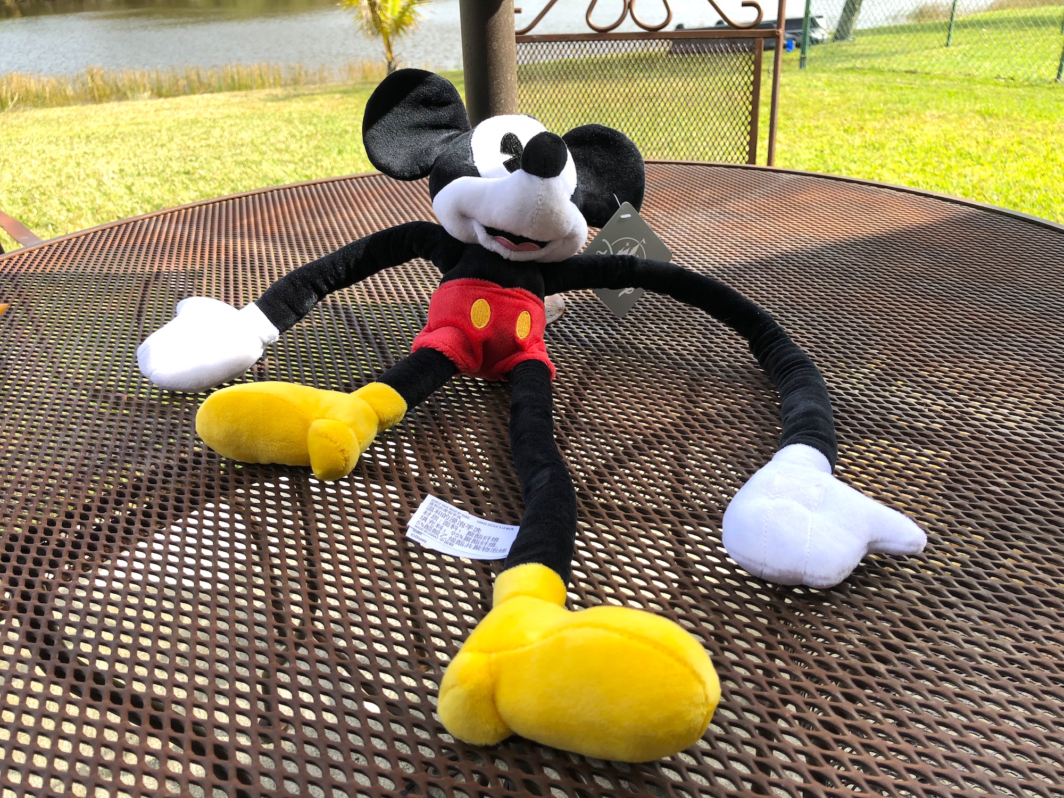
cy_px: 399
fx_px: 861
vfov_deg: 49.7
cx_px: 532
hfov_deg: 63.4
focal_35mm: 28
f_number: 1.8
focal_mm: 3.99
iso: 20
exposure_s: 1/685
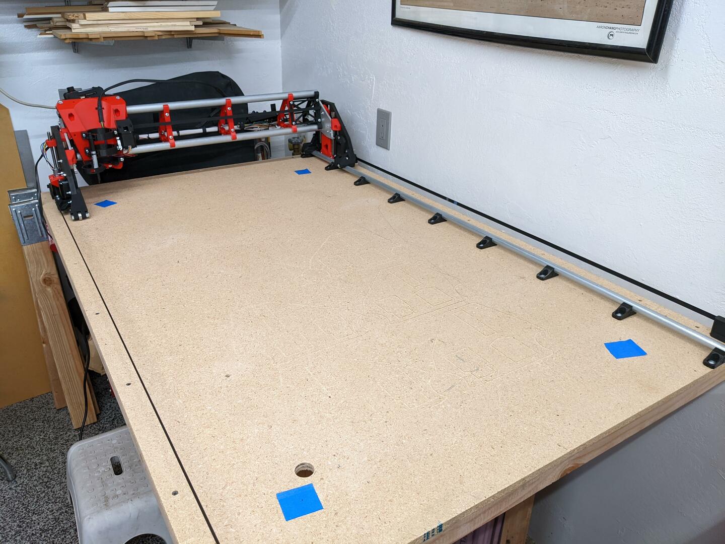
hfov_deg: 65.3
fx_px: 565
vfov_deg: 51.4
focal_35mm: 27
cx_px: 362
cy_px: 272
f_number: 1.73
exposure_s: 1/30
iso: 73
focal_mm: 4.38
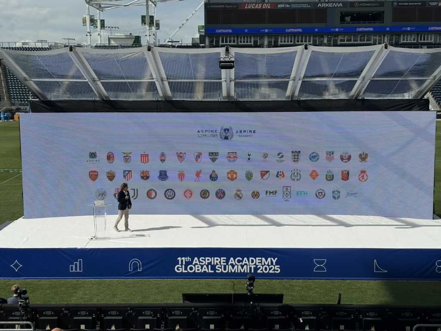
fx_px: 612
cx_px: 220
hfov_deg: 39.7
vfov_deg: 30.3
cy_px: 166
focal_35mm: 48
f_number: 1.78
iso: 64
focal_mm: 6.76
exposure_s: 1/9009
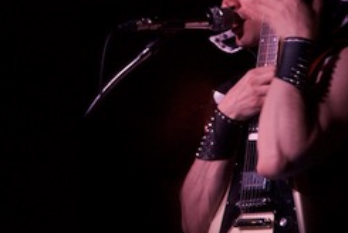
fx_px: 3039
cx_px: 219
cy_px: -10
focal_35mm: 314
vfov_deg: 4.4
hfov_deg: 6.6
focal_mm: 120
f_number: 4
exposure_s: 1/30
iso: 3200
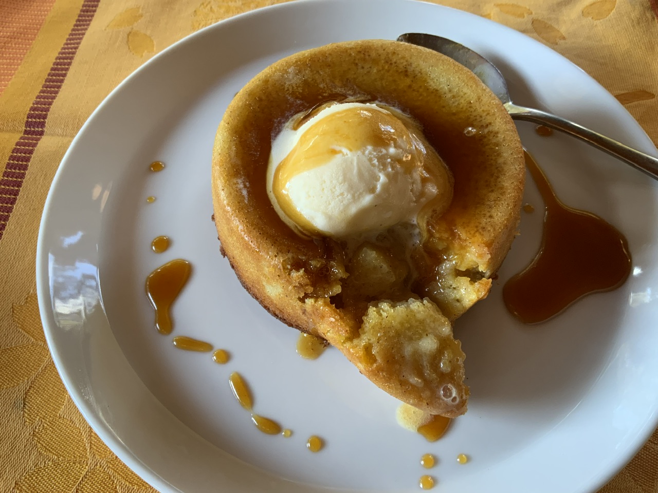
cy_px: 246
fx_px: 551
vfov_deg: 48.2
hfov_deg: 61.7
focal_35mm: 29
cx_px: 329
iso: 64
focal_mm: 3
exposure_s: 1/99
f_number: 1.8
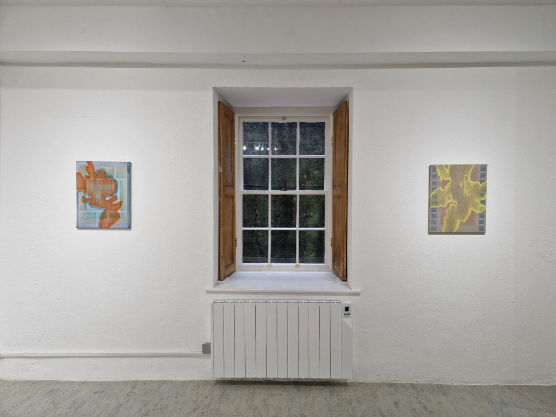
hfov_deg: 73.9
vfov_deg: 58.9
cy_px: 208
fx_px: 369
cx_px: 278
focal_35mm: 23
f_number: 1.8
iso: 160
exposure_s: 1/180
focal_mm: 5.4
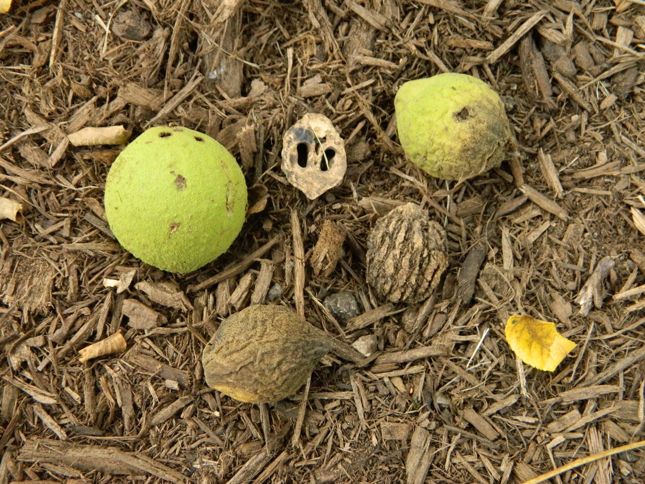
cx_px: 322
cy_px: 242
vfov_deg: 30.9
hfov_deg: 40.4
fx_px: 876
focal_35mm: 47
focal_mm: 8.4
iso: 400
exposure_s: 1/200
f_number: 3.6
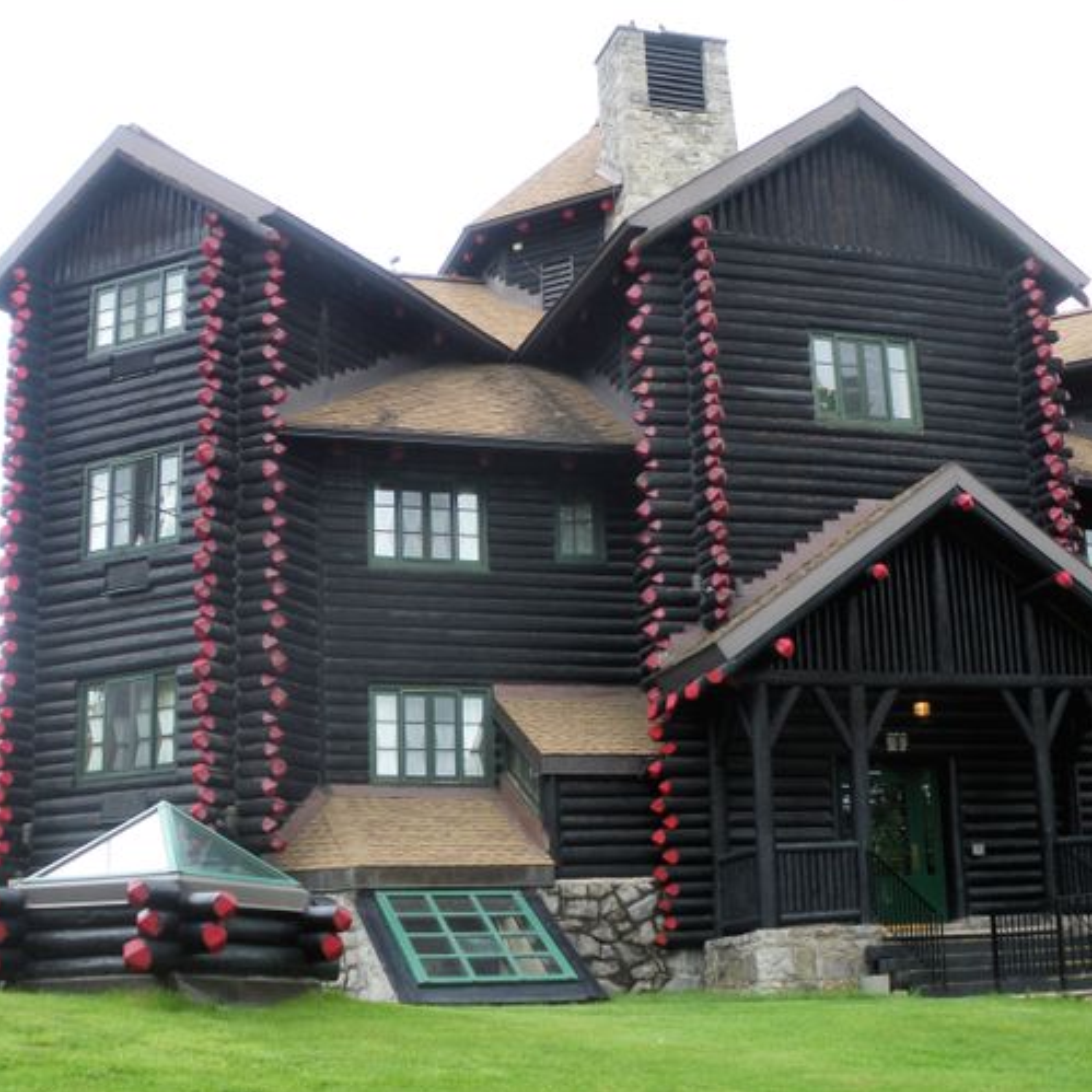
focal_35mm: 51
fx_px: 1820
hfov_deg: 33.4
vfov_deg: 33.4
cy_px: 516
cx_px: 613
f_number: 3.5
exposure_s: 1/125
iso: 64
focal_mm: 6.3
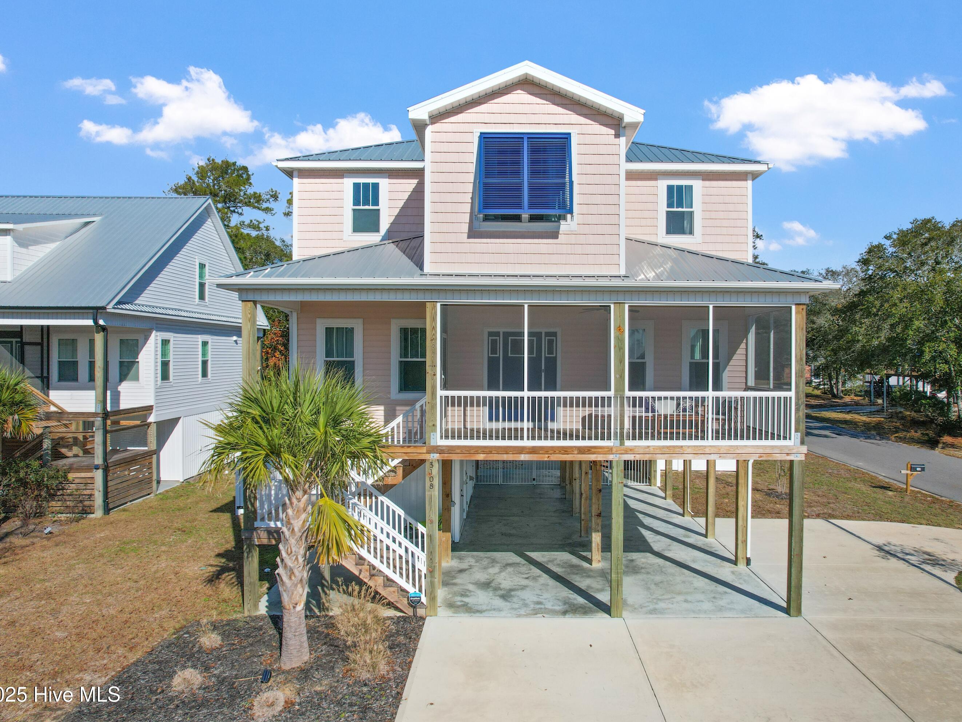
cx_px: 511
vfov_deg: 56.8
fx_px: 667
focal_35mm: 24
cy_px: 364
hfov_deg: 71.5
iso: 150
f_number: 2.8
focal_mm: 8.38
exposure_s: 1/1250
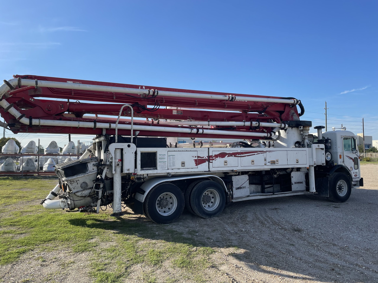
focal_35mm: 26
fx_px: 284
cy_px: 142
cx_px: 189
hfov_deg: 67.3
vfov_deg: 53.1
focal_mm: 4.2
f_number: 1.6
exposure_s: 1/2398
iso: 32
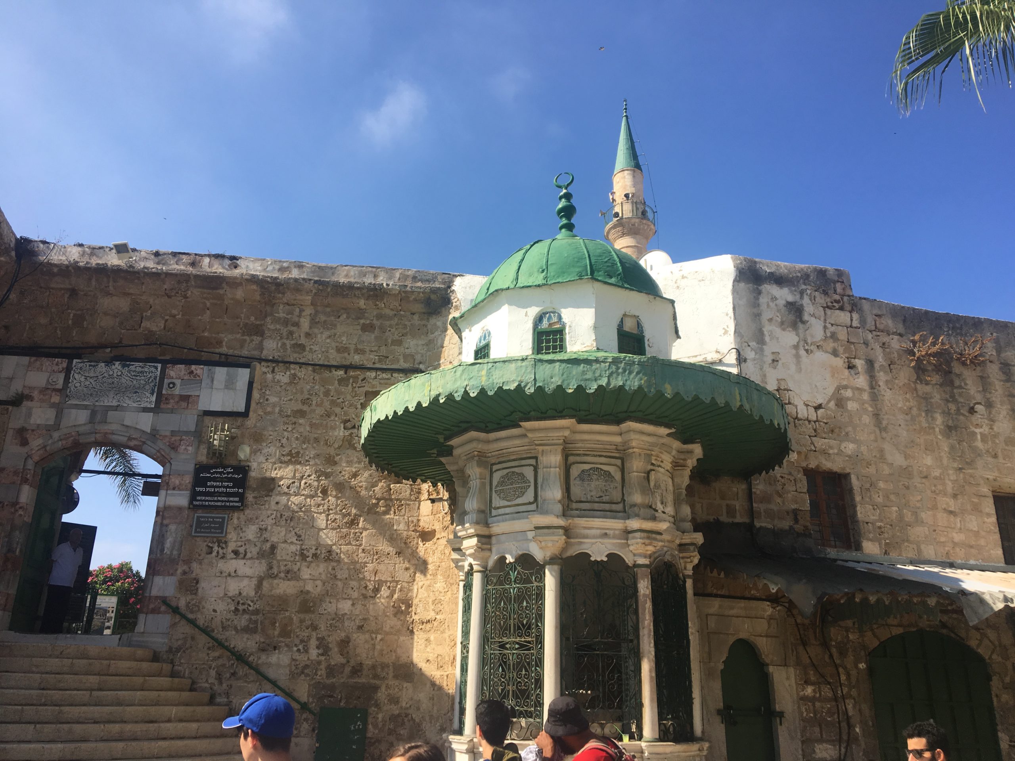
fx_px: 850
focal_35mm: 29
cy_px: 380
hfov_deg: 61.7
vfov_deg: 48.2
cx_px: 508
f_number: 2.2
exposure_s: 1/1261
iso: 25
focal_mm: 4.15
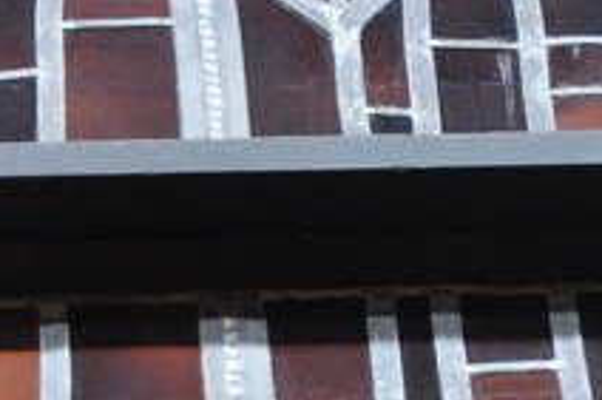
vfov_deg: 3.6
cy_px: -237
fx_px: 6397
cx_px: 267
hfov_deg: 5.4
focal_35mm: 383
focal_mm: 45
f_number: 4.8
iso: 720
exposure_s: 1/15
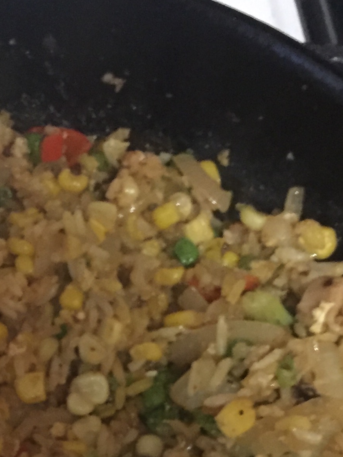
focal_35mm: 81
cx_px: -31
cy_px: 546
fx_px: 1071
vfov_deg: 22.3
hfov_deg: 17.6
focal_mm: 4.15
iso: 500
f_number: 2.2
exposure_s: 1/15
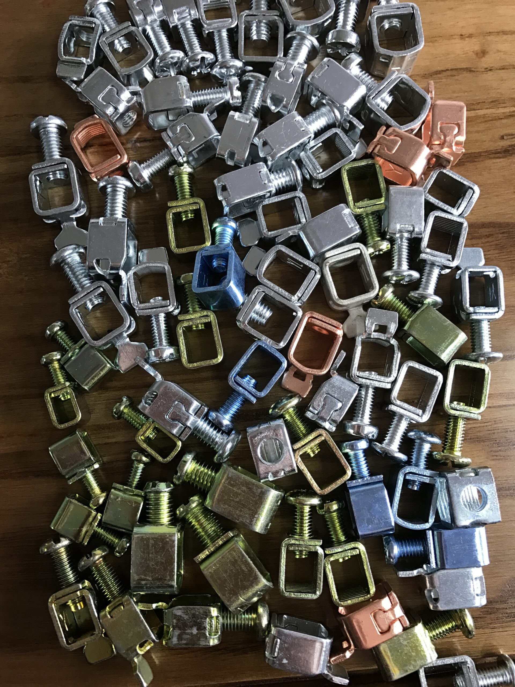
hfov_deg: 49.7
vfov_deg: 63.4
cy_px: 344
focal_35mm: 28
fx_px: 555
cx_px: 258
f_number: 1.8
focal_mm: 3.99
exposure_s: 1/20
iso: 40
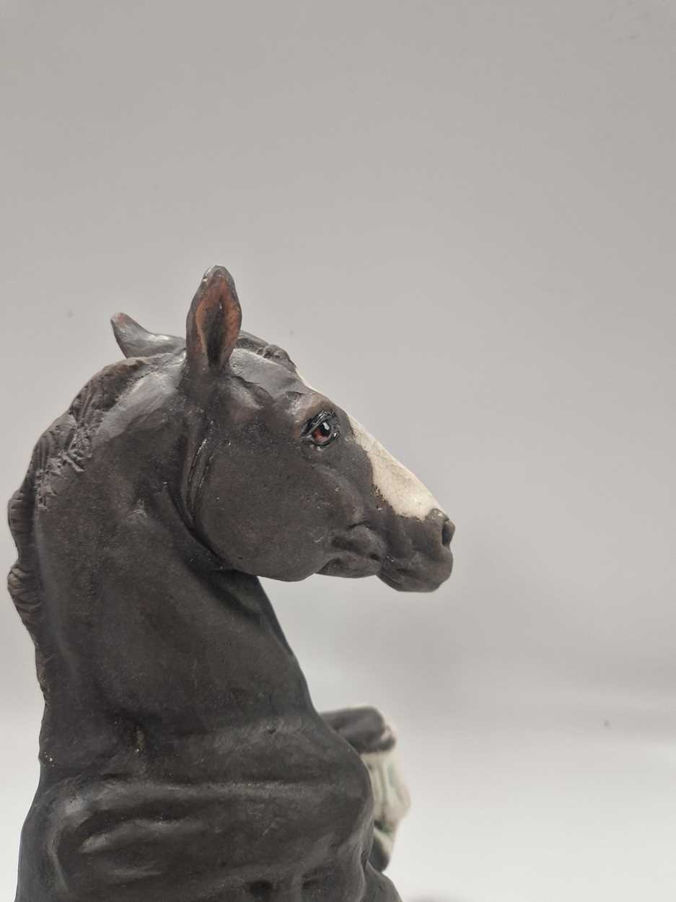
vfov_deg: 73.9
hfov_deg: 58.9
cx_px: 338
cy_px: 451
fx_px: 599
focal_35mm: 23
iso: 200
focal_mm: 5.4
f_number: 1.8
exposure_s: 1/180
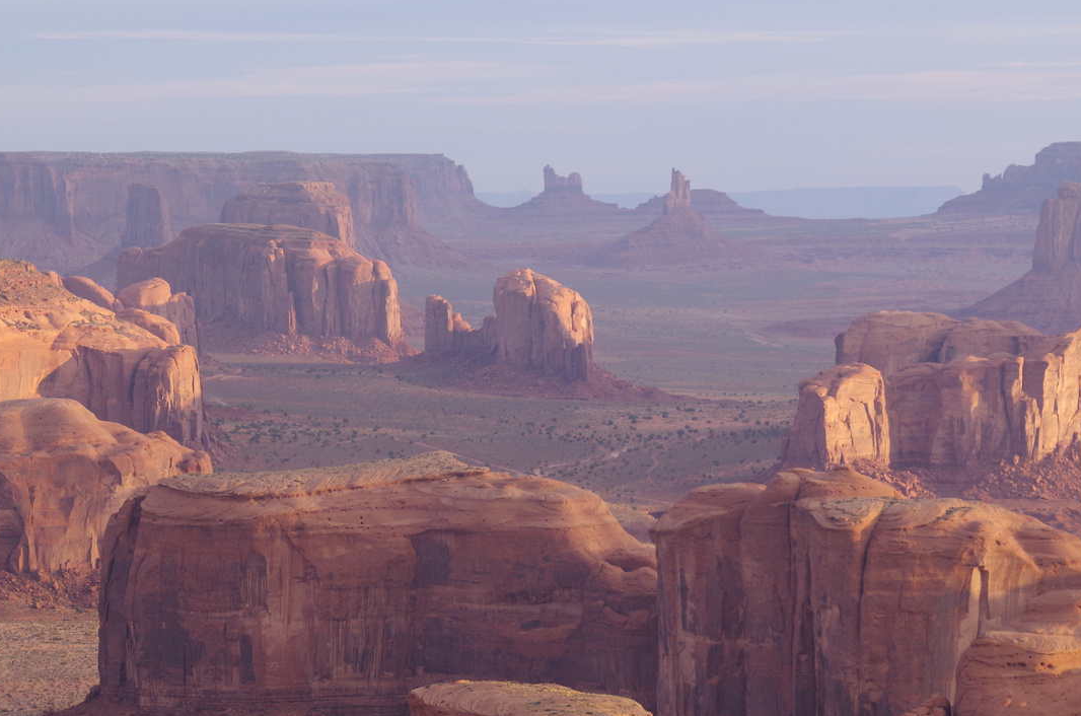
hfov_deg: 13.2
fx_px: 4675
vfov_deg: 8.8
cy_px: 454
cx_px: 701
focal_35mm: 156
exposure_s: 1/100
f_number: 8
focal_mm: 68
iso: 400
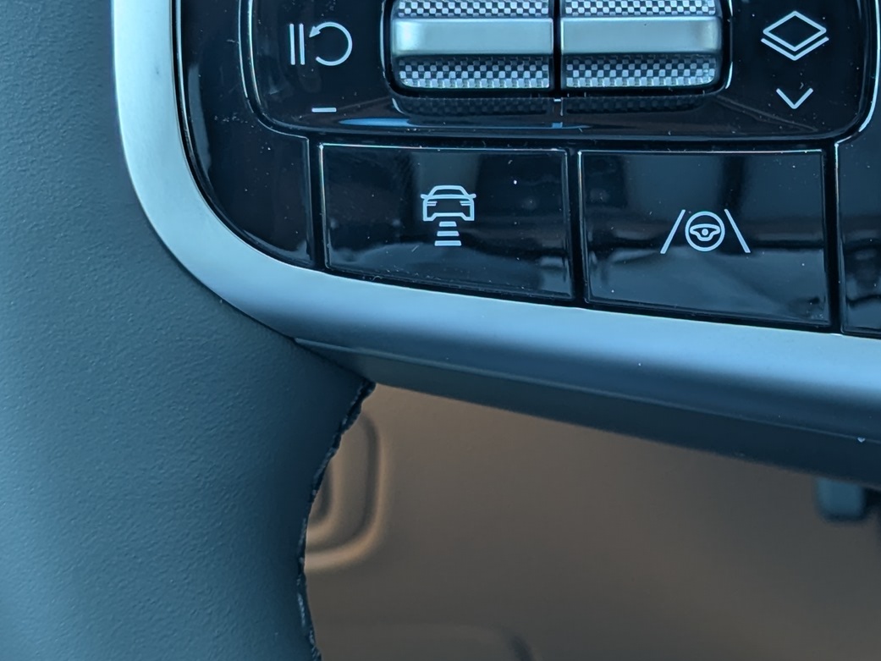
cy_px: 271
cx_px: 677
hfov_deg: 16.6
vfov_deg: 12.6
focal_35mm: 118
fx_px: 3004
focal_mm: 6.81
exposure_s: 1/124
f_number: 1.85
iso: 40
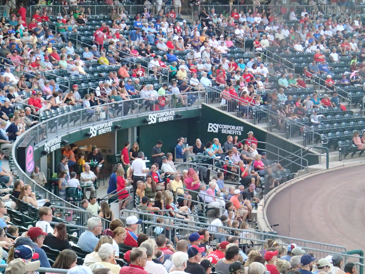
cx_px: 182
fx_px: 1054
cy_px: 137
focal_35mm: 100
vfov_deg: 14.8
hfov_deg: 19.6
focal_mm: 18
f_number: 4.9
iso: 1600
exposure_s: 1/400
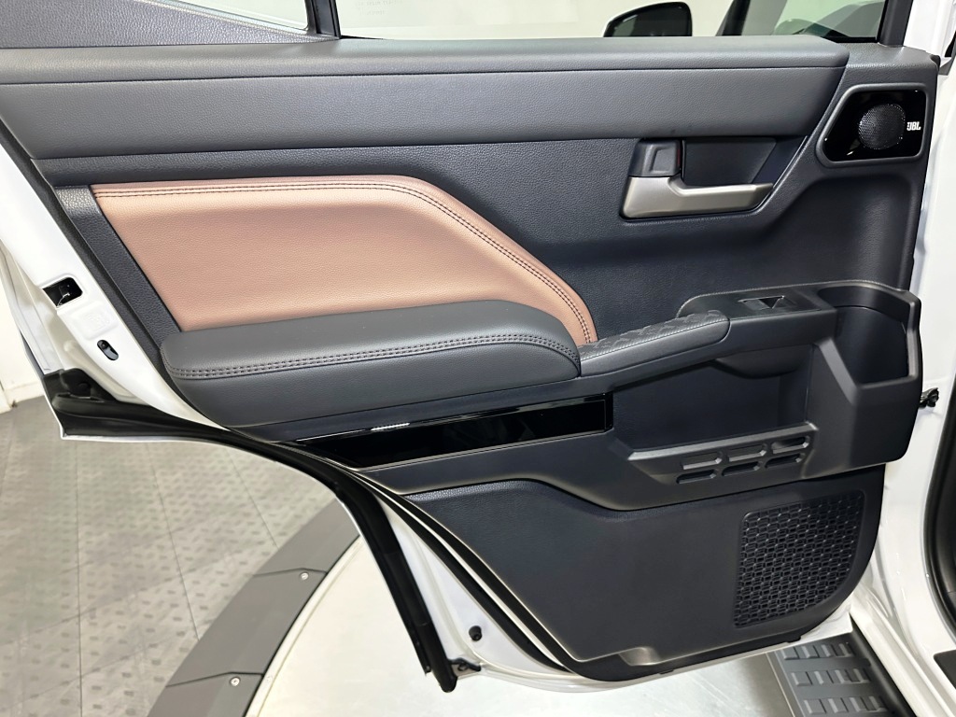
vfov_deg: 56.8
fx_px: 663
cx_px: 478
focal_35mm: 24
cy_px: 358
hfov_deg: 71.6
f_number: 1.78
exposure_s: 1/40
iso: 640
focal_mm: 6.86
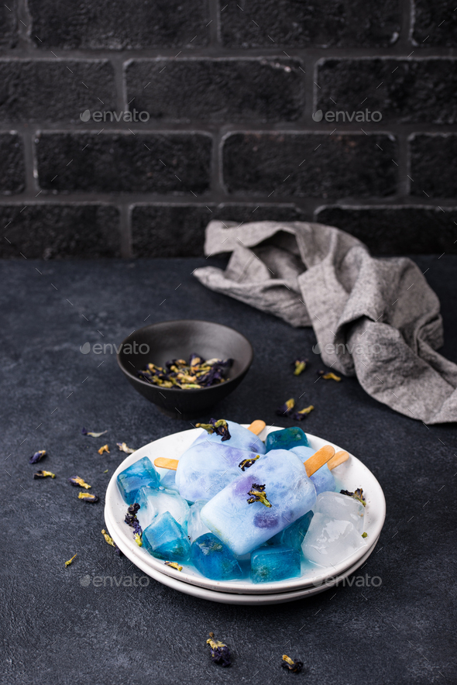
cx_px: 228
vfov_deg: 19.5
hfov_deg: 13.1
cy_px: 342
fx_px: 1998
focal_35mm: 105
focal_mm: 105
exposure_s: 1/100
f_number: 9
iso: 100
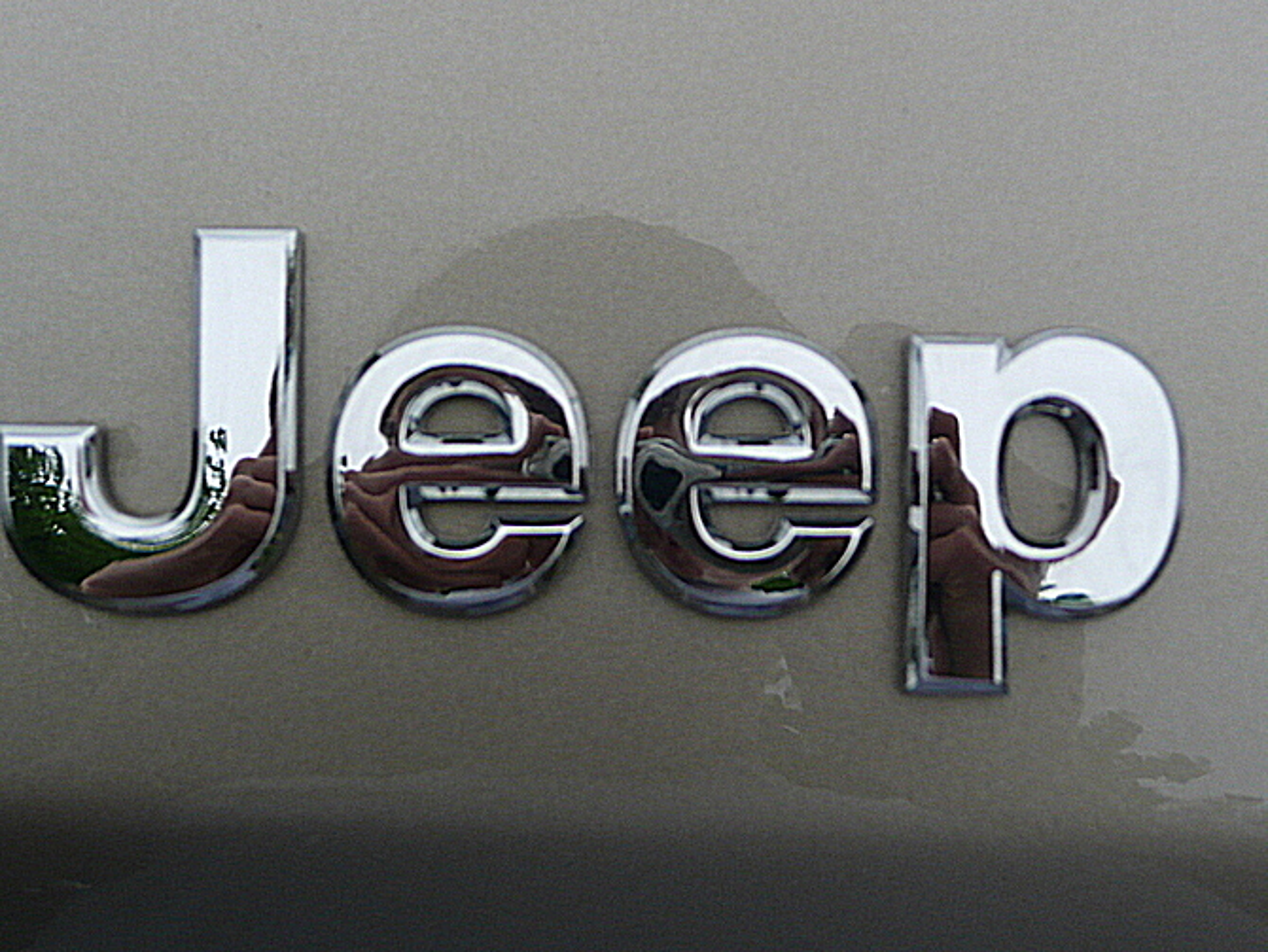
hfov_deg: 25.3
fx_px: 2822
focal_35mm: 77
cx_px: 634
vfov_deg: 19.2
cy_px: 476
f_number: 4.6
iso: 100
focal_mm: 12.7
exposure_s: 1/400
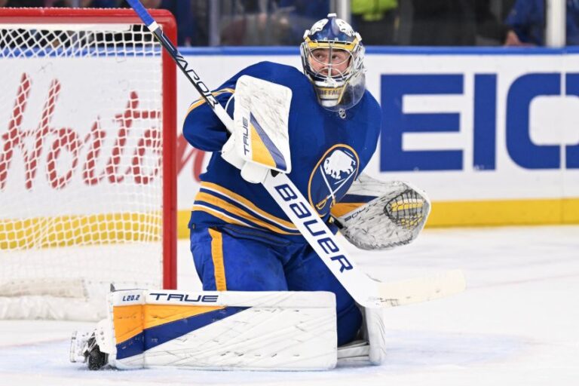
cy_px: 193
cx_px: 290
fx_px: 2332
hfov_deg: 14.2
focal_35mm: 145
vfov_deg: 9.5
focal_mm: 145
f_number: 3.5
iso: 3200
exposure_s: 1/1600
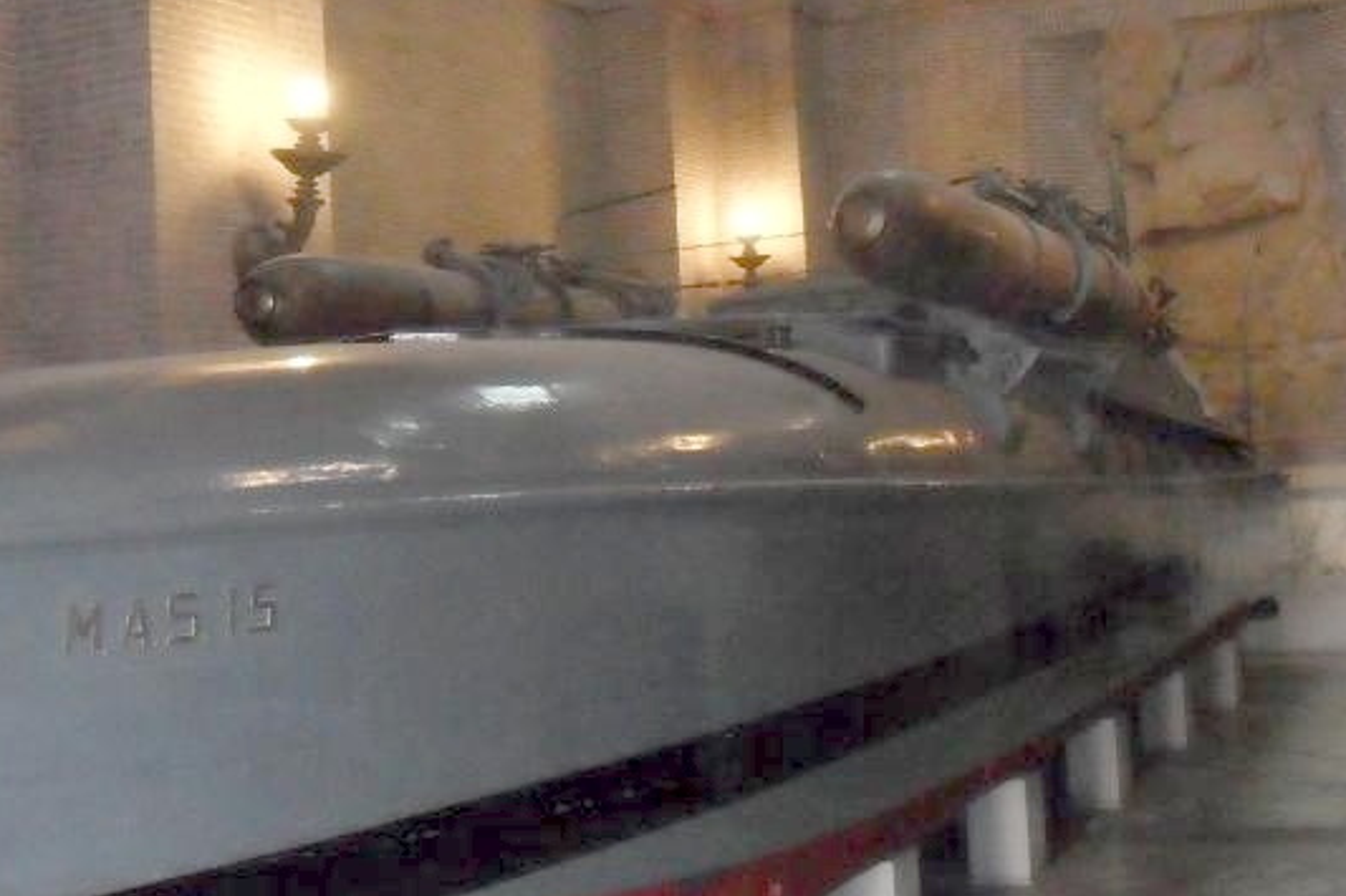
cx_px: 864
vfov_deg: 24.8
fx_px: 2018
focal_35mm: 54
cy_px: 252
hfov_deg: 36.6
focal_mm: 4.9
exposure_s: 1/45
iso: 400
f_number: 3.5
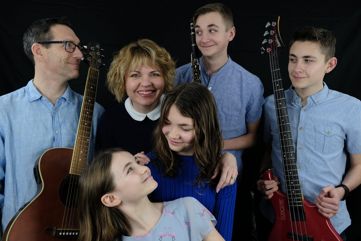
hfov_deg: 60.3
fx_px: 311
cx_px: 180
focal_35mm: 31
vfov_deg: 42.3
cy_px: 120
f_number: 3.2
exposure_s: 1/28
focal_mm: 20.5
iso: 250
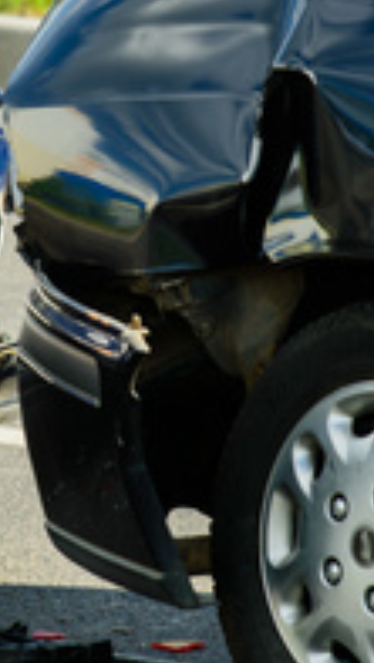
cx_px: 20
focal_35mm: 744
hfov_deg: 1.6
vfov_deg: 2.9
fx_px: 13100
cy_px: 227
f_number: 5.6
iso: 200
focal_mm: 200
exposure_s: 1/320
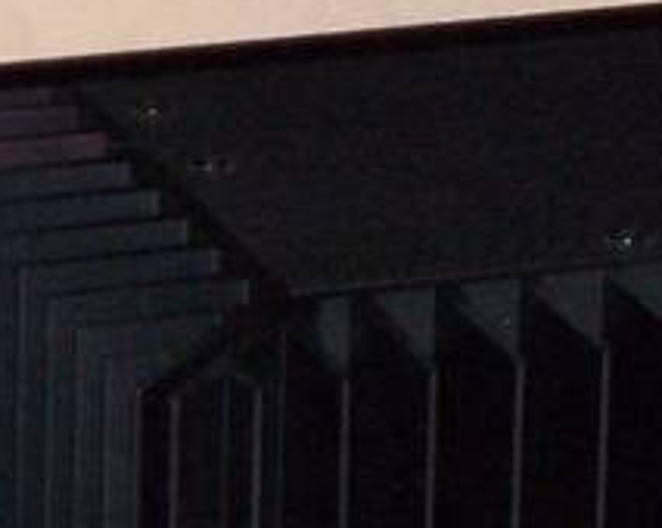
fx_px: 8104
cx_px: 385
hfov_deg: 4.7
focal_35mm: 414
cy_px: 603
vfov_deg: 3.7
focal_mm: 15.4
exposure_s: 1/100
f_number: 4.3
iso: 200
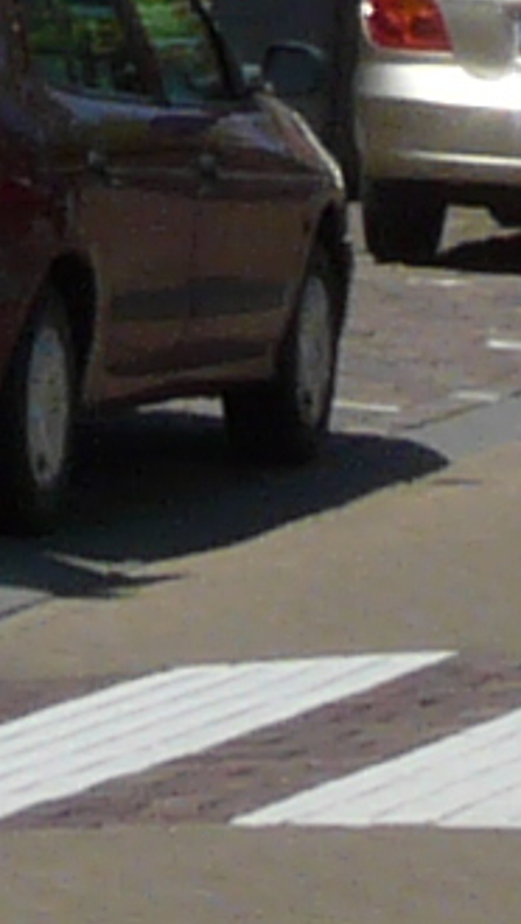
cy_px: -1473
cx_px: -1815
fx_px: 10569
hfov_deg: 2.7
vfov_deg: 4.8
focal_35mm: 431
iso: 100
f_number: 6.3
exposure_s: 1/400
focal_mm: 6.5
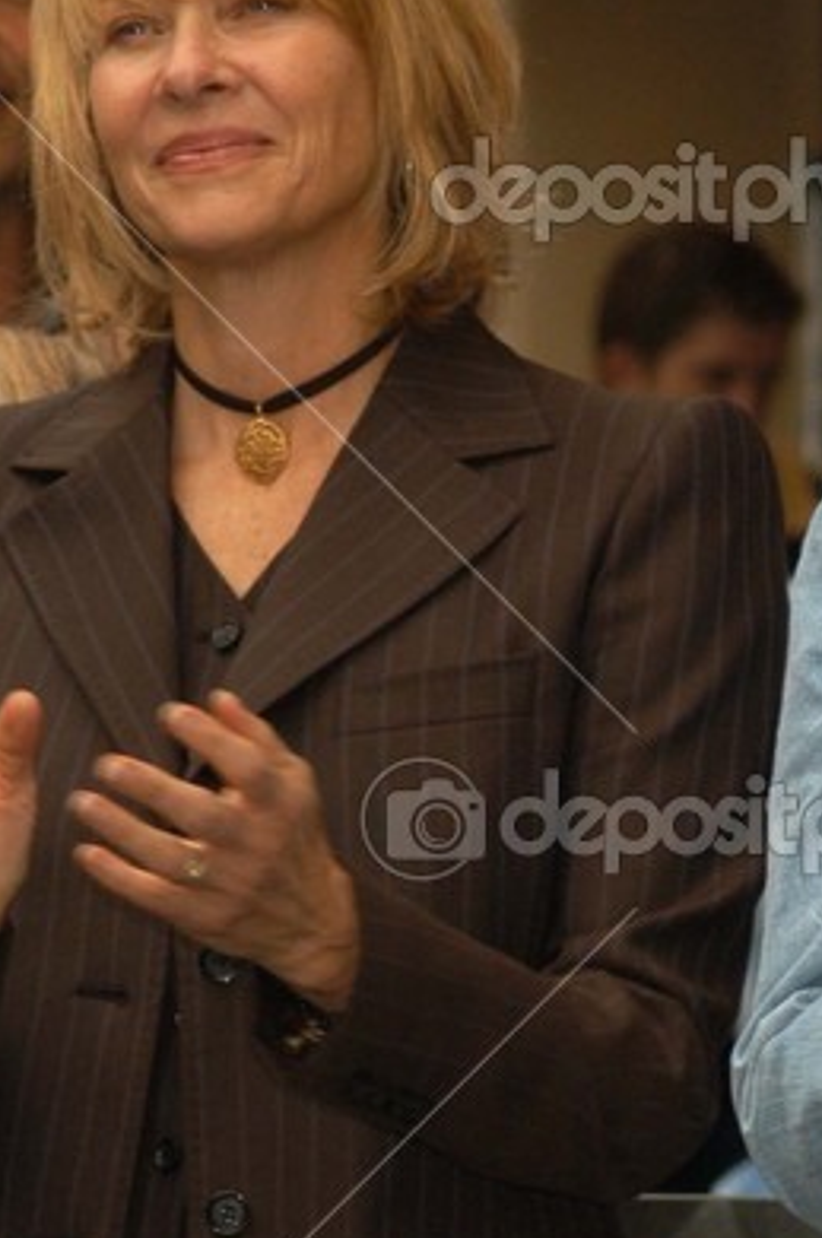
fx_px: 23636
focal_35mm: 688
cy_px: 824
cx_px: 720
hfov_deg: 2.0
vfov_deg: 3.0
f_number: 8
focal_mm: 175
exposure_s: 1/160
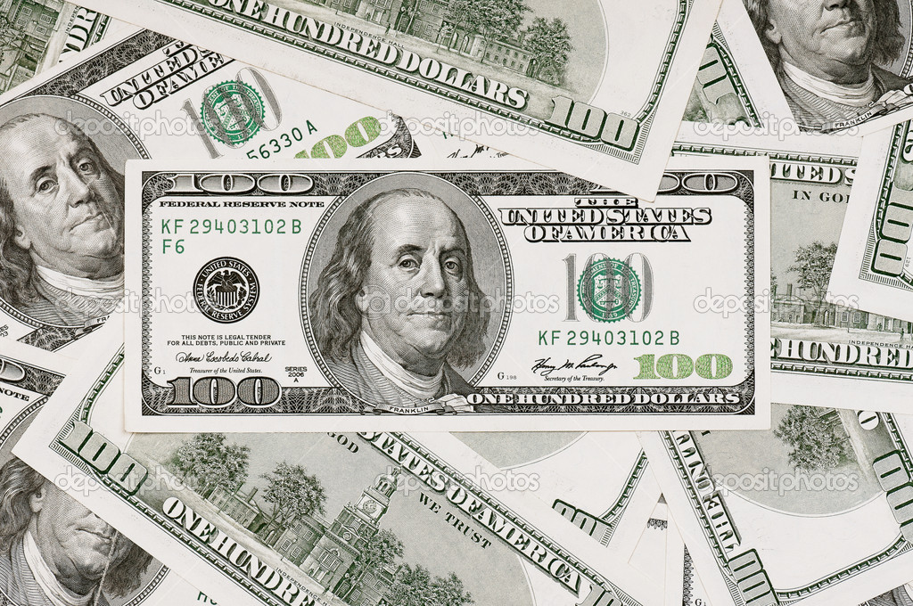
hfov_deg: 13.1
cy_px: 303
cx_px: 456
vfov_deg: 8.7
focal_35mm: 158
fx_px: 3989
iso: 100
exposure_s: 1/200
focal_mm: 105
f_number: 9
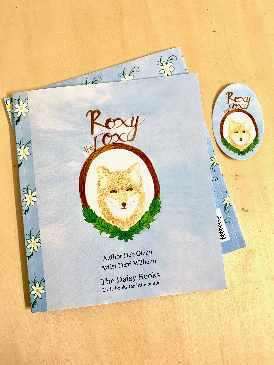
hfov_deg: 53.1
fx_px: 274
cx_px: 137
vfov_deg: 67.3
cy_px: 182
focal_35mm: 26
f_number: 1.8
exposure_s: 1/60
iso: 80
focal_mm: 4.25
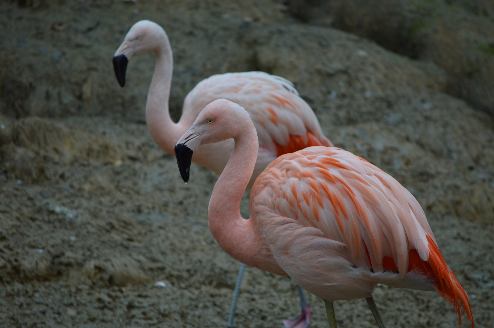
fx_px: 4113
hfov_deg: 6.9
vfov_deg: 4.6
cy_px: 164
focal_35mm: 300
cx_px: 247
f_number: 5.6
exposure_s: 1/160
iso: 200
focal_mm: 200
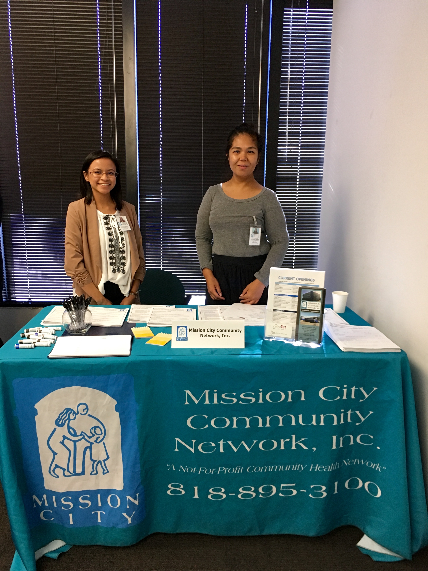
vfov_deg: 61.7
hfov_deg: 48.2
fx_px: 478
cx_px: 214
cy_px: 286
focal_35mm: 29
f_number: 2.2
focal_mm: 4.15
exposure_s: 1/30
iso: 100
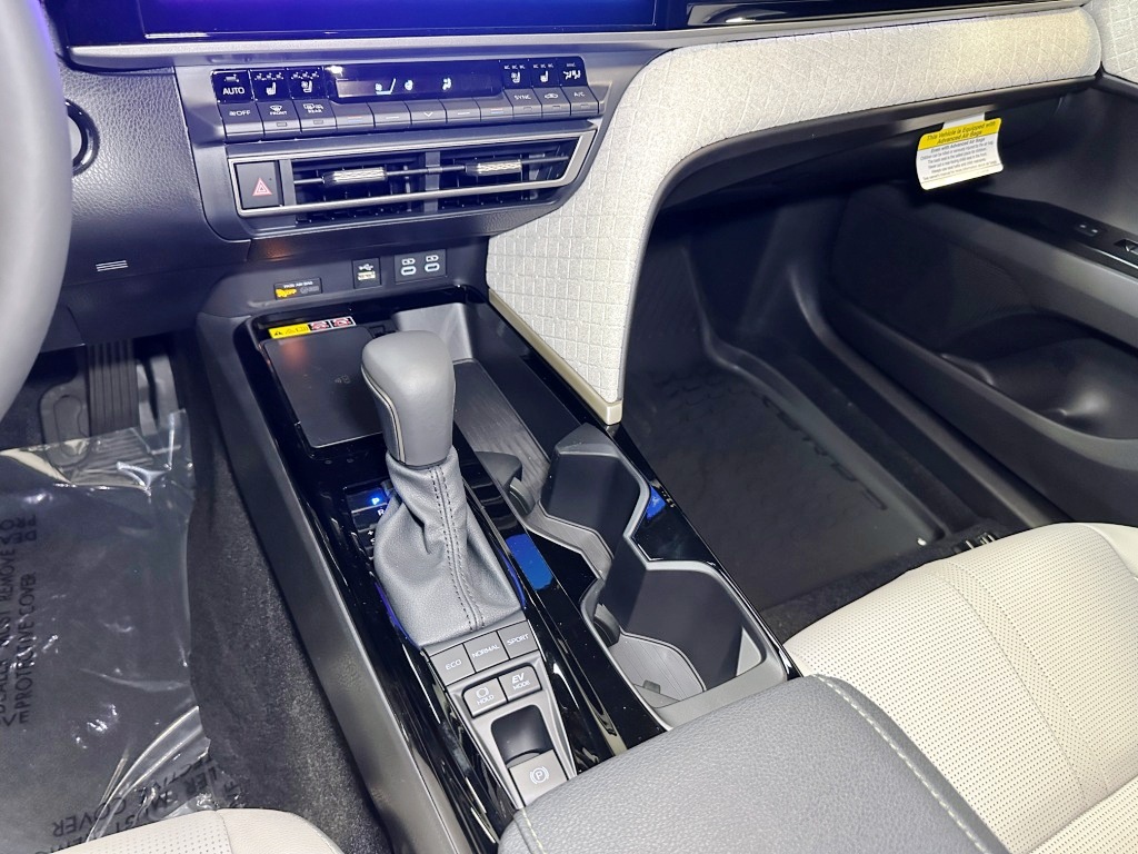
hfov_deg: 71.6
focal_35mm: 24
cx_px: 569
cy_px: 427
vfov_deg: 56.8
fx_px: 789
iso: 800
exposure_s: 1/40
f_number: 1.78
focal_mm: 6.86
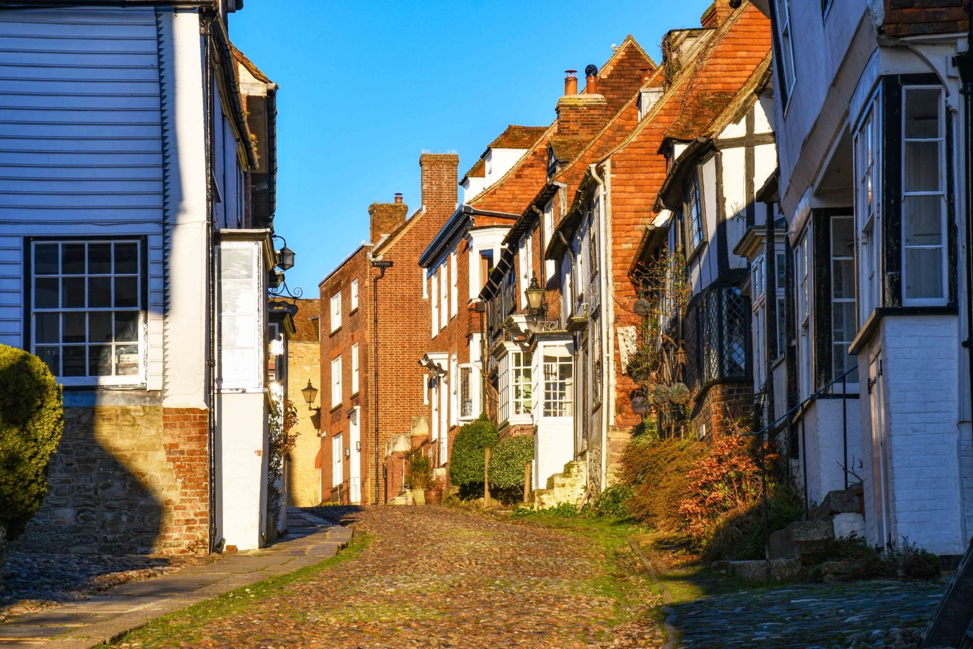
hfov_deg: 18.3
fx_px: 3027
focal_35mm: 112
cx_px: 486
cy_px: 324
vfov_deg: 12.2
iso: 100
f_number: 10
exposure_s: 1/250
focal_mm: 75
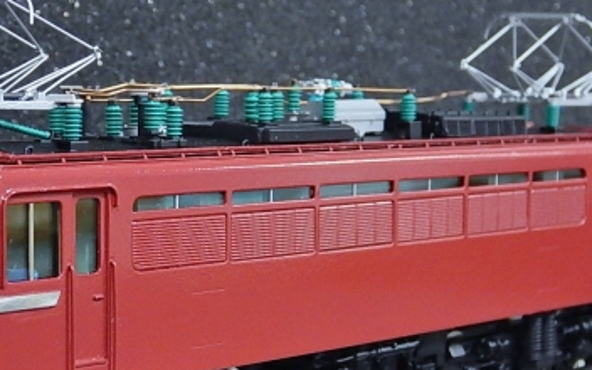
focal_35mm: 108
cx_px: 209
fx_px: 1742
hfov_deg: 19.2
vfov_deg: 12.1
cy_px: 272
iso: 400
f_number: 4.4
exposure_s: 1/25
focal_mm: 10.1
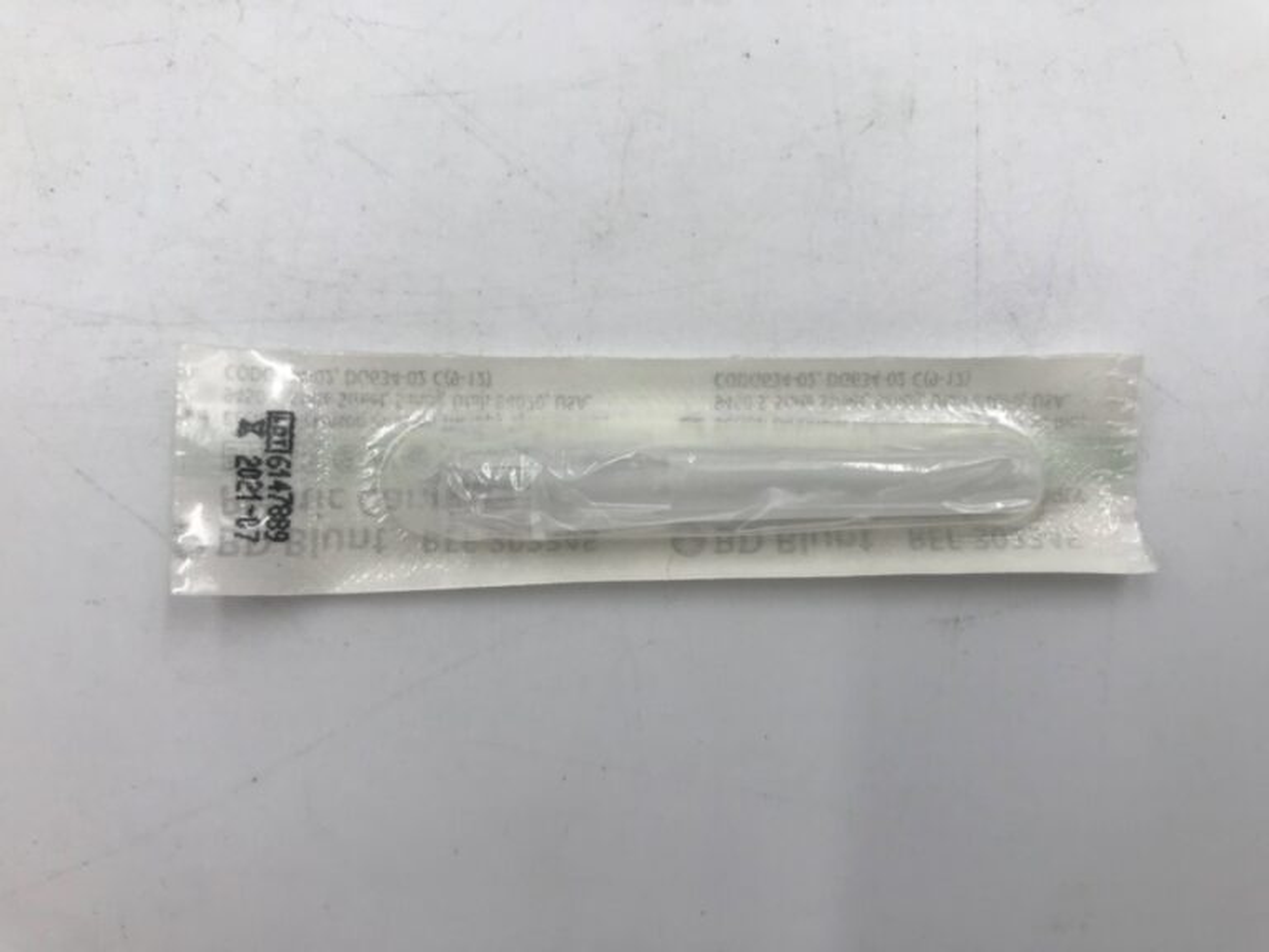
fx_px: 1026
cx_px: 634
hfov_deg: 63.4
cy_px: 476
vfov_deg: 49.7
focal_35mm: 28
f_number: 1.8
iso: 20
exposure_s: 1/169
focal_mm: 3.99
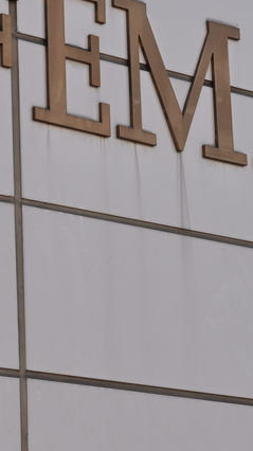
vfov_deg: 12.1
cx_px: -53
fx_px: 2127
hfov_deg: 6.8
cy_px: 103
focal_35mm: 178
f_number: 8
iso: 72
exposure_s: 1/100
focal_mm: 56
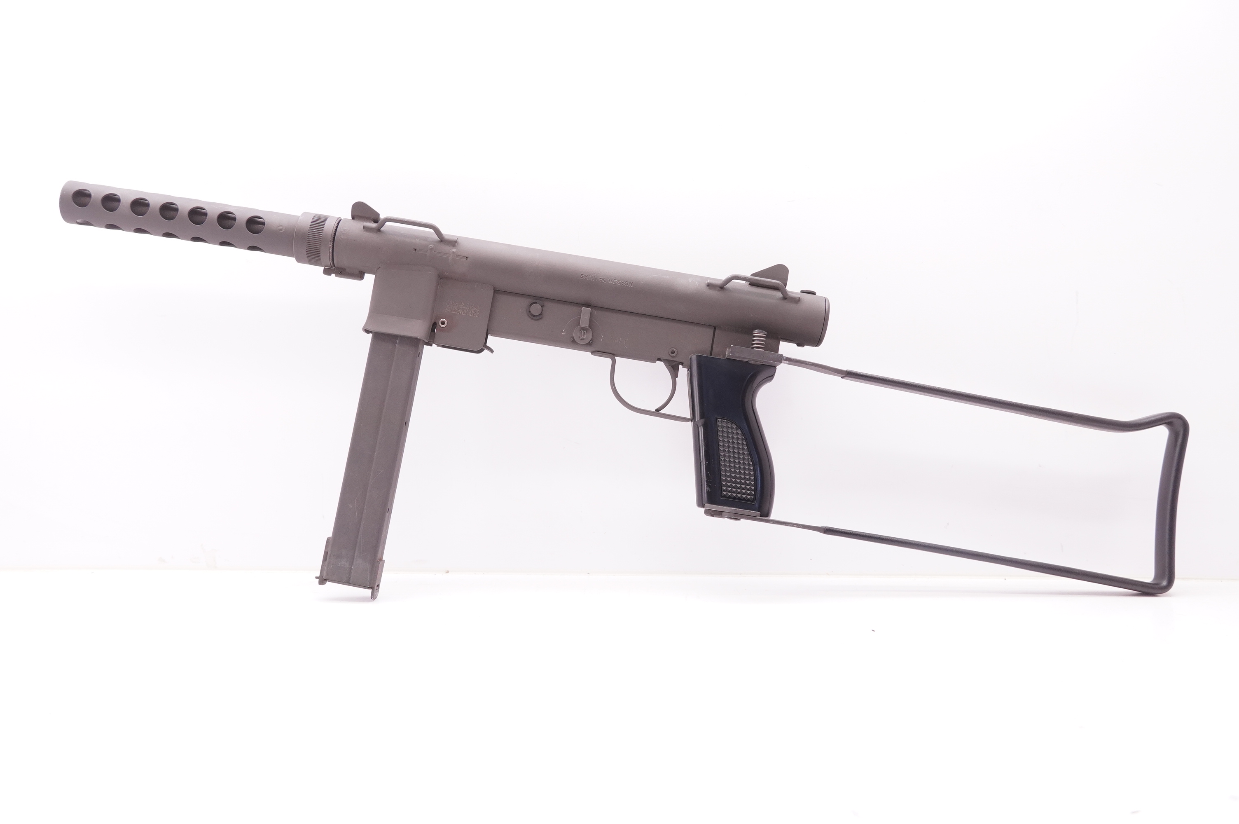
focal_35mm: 30
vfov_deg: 43.5
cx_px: 620
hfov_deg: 62.0
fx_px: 1032
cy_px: 412
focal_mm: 20
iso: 1000
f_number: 5.6
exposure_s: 1/125
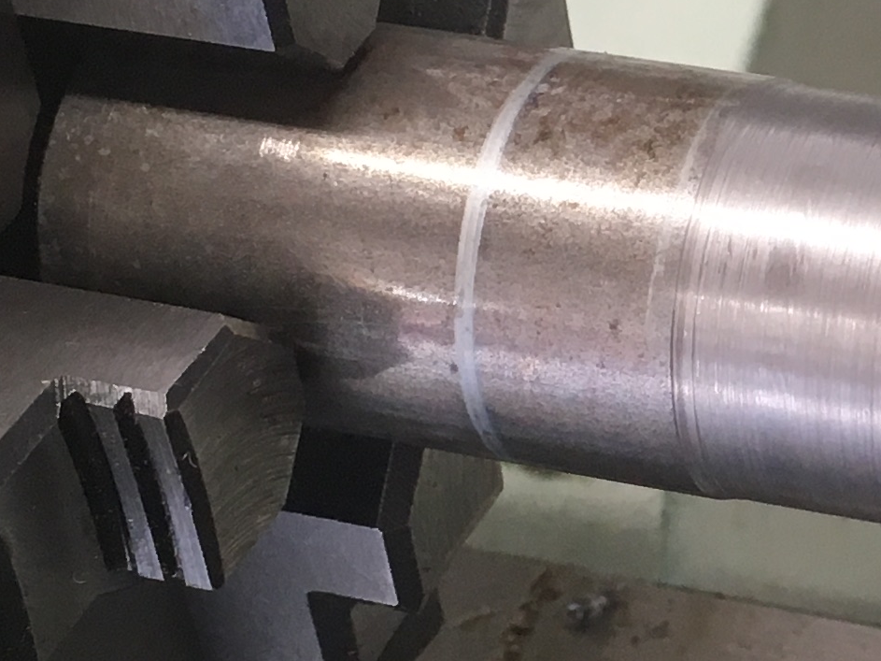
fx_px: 3155
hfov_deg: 15.5
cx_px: 970
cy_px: 474
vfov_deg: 11.9
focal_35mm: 124
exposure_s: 1/30
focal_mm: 4.15
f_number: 2.2
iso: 32
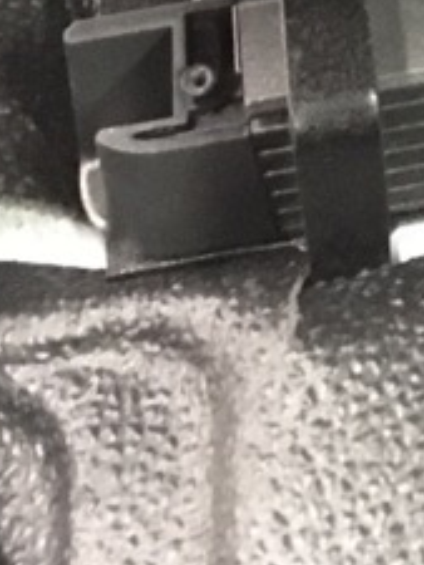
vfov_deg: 16.3
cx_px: 635
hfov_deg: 13.5
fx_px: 1681
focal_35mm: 103
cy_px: -429
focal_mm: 4.15
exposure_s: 1/15
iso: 1600
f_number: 2.2
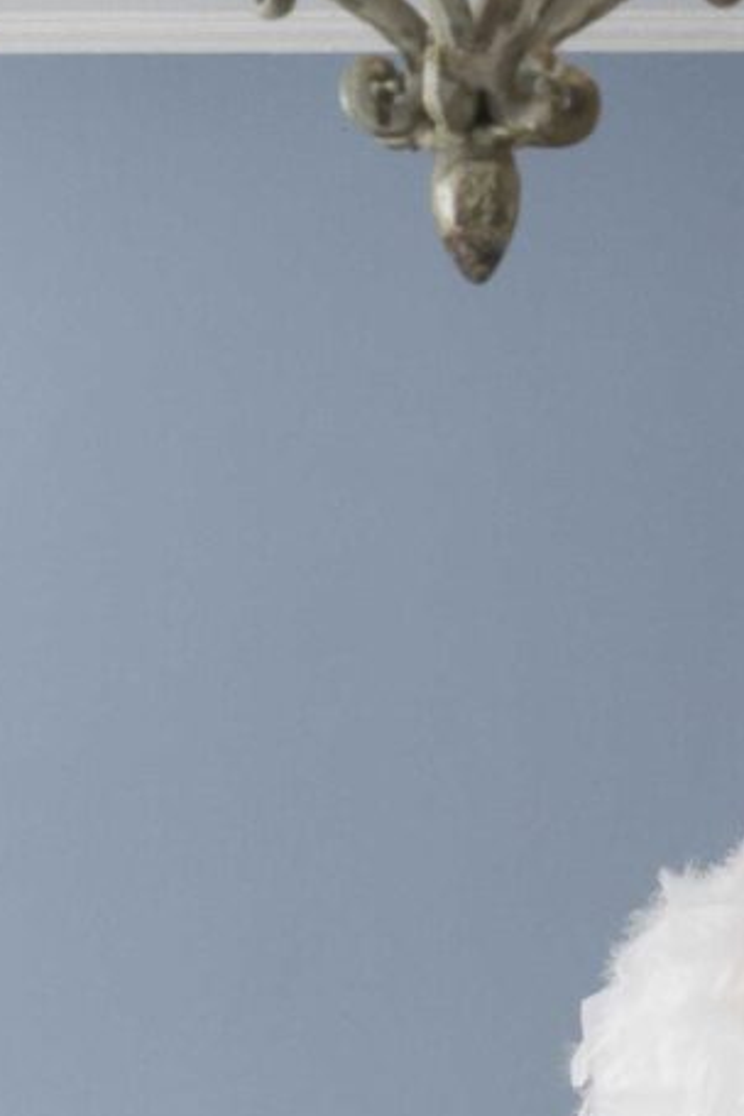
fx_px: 10787
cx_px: 958
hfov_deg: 3.9
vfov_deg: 5.9
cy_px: 1623
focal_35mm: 348
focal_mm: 62
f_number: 18
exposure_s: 3
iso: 250
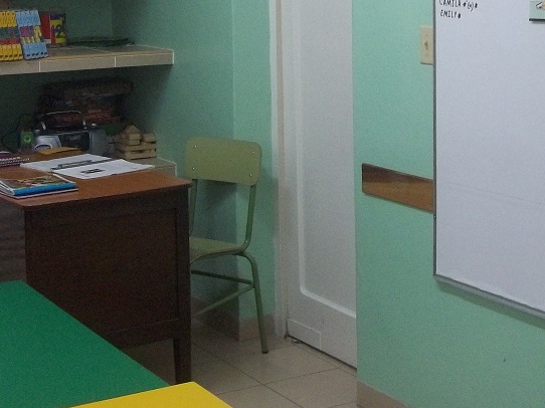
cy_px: 116
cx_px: 309
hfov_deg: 25.6
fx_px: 1196
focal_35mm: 76
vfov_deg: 19.3
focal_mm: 5.7
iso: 160
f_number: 2.9
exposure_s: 1/30
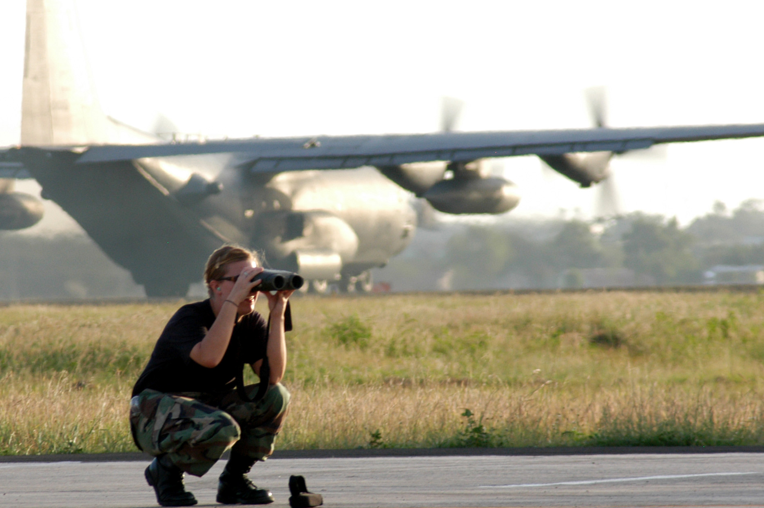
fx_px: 4342
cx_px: 252
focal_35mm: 205
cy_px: 316
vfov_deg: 6.7
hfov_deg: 10.0
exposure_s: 1/180
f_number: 7.1
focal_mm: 85
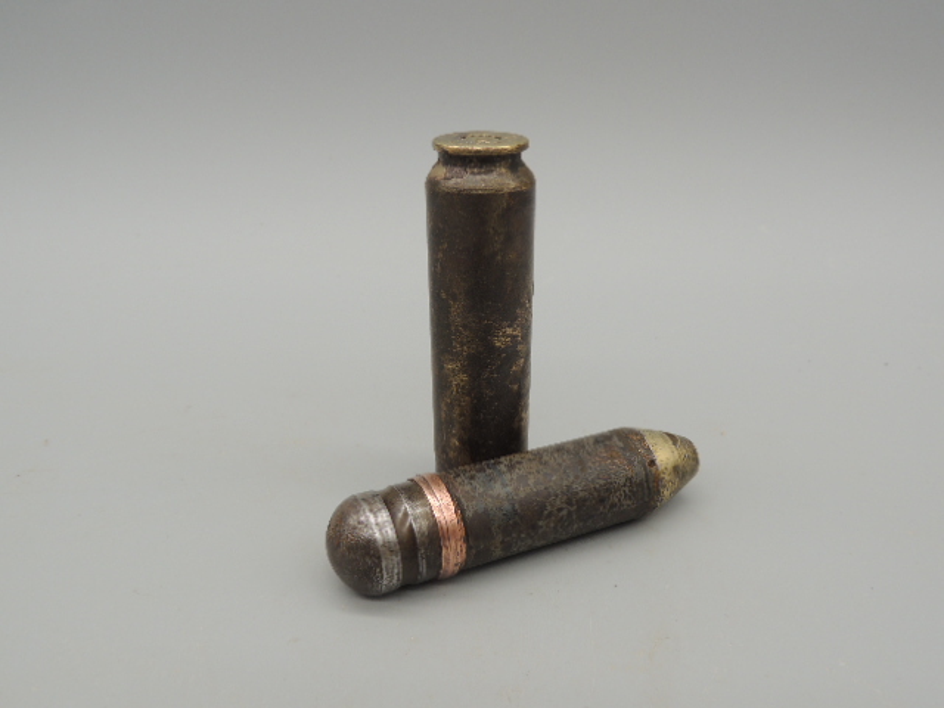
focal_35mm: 33
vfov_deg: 42.9
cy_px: 354
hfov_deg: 55.4
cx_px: 472
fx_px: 900
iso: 100
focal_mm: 5.8
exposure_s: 1/80
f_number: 3.2
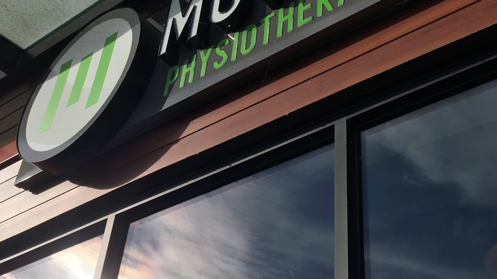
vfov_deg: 21.5
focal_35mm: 55
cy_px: 44
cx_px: 222
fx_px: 725
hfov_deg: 37.8
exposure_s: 1/2481
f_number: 2.2
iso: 25
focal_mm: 4.15
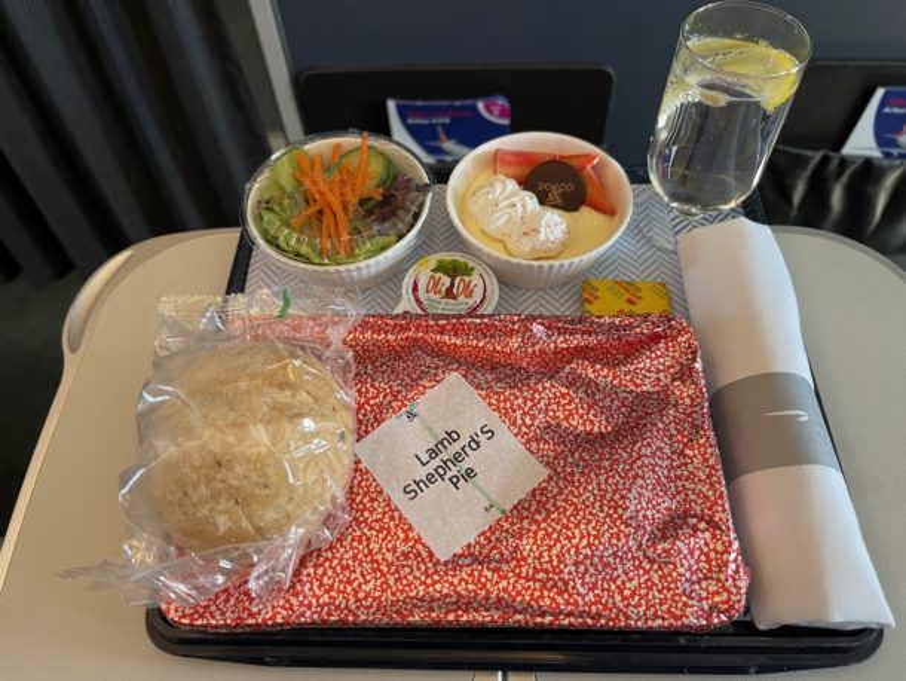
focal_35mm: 26
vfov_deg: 53.1
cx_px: 453
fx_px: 681
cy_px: 340
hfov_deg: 67.3
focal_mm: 5.1
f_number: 1.6
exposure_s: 1/60
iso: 200
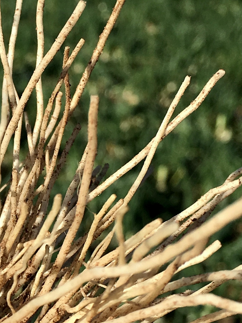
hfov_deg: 14.9
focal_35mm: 97
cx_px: -25
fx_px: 904
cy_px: 259
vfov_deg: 20.0
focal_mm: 4.15
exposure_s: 1/2198
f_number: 2.2
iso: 25
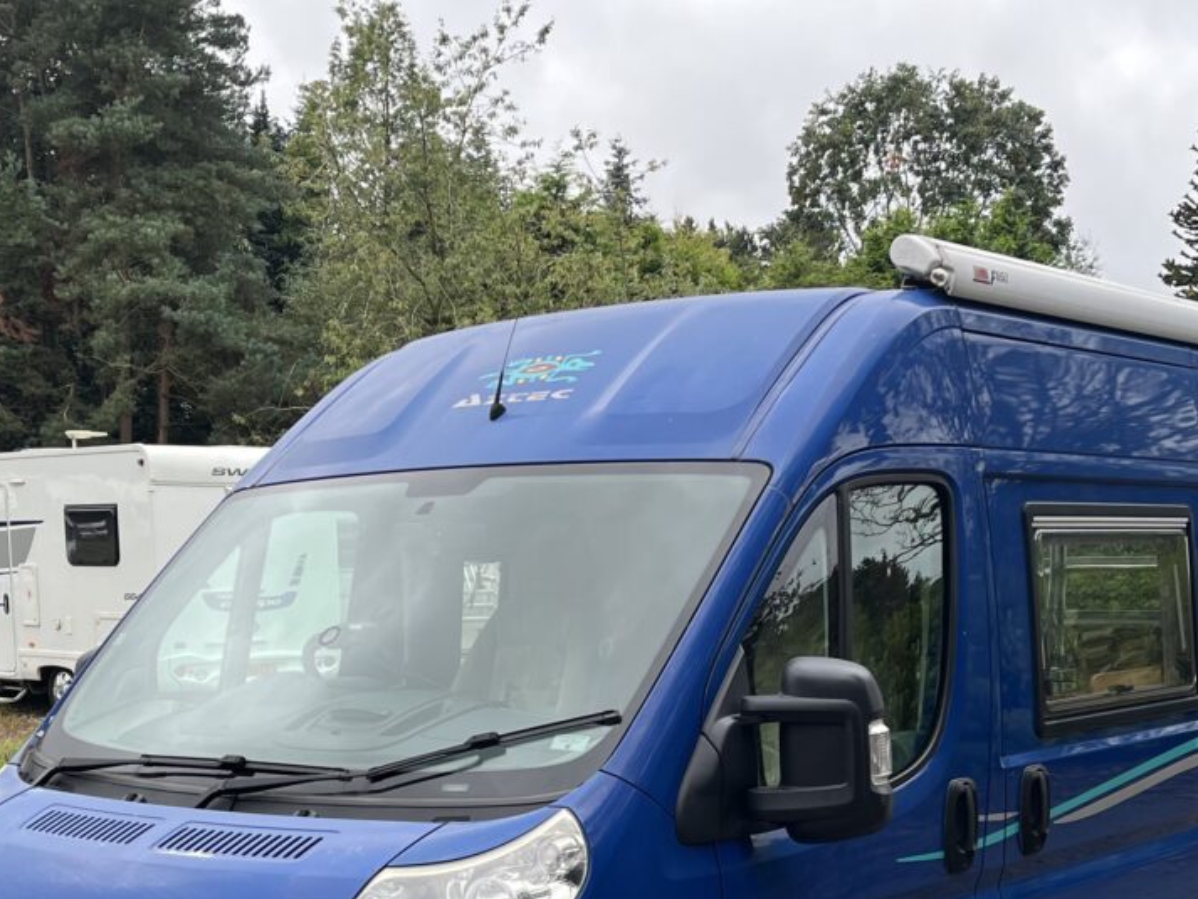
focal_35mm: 56
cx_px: 596
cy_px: 860
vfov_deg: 25.1
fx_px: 1938
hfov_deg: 34.3
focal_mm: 5.1
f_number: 1.6
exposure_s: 1/381
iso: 50
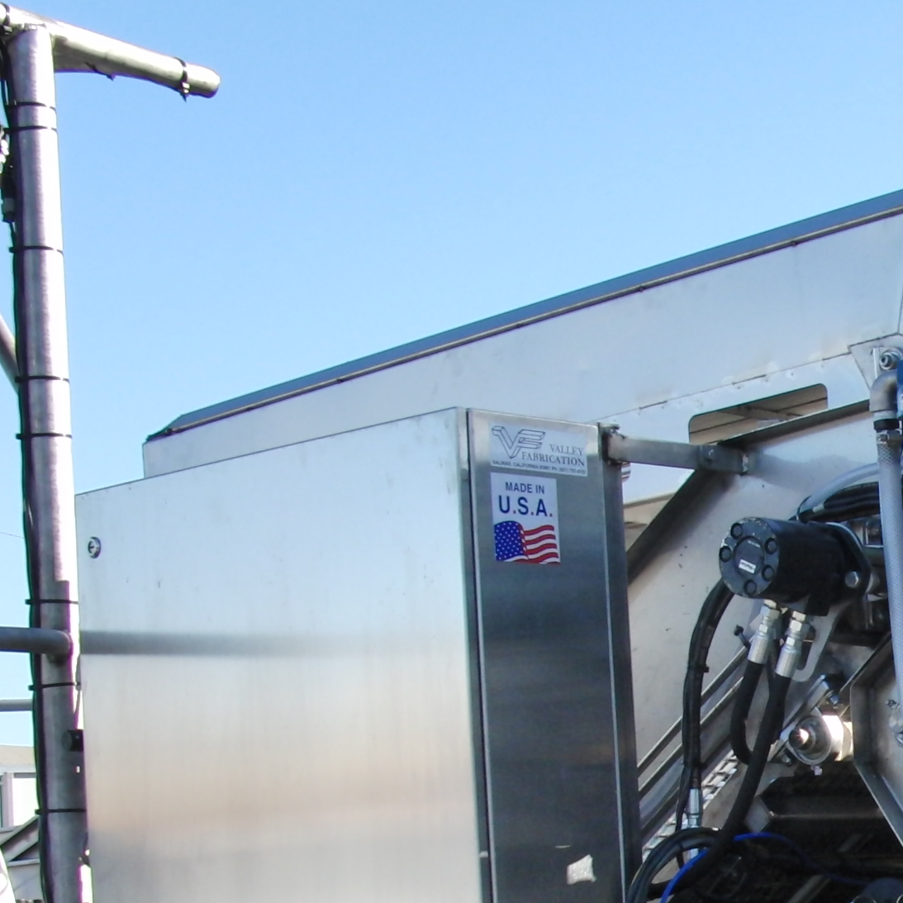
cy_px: 814
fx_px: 2420
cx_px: 1068
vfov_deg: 20.7
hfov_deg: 19.9
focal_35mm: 82
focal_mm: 7.3
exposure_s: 1/320
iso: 100
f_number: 5.3
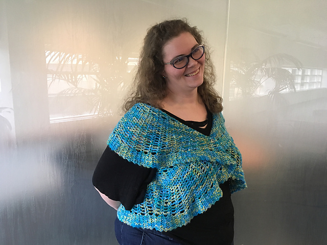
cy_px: 122
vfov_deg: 48.2
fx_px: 274
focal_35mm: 29
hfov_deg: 61.7
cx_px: 164
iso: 125
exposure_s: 1/30
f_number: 2.2
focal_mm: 4.15
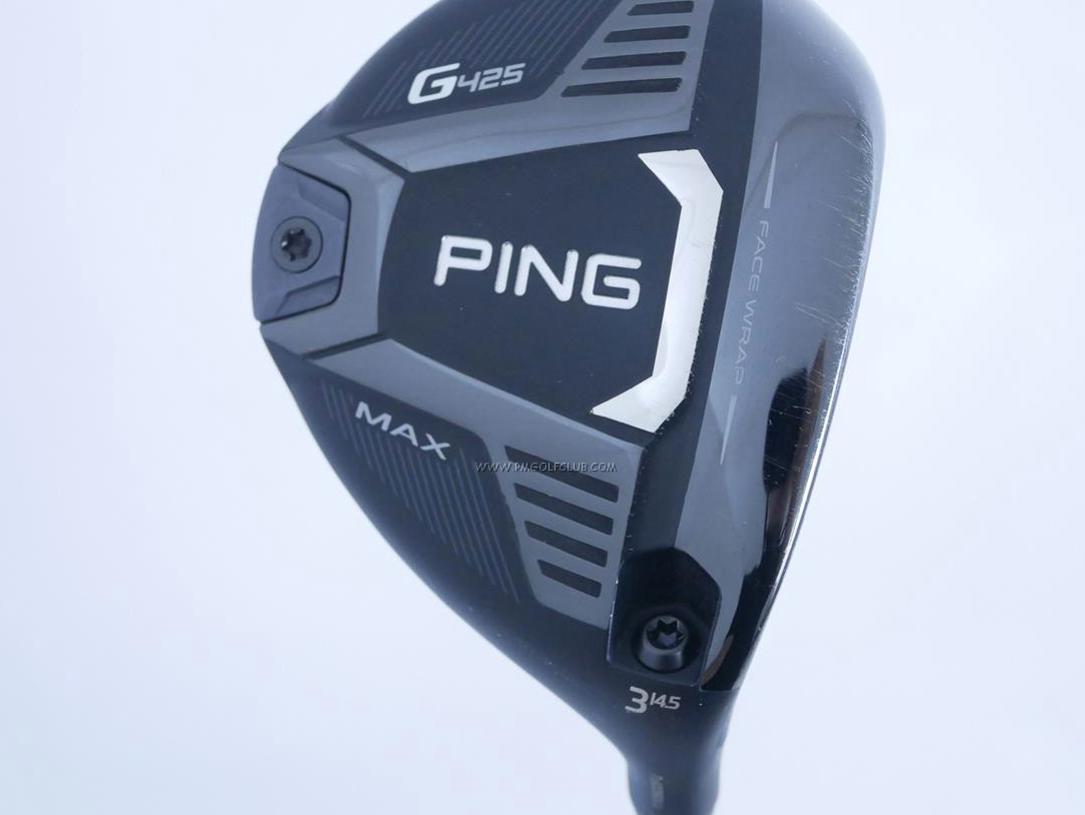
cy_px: 376
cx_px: 546
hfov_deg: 32.7
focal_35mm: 59
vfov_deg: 24.8
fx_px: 1850
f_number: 4.5
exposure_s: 1/60
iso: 1600
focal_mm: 25
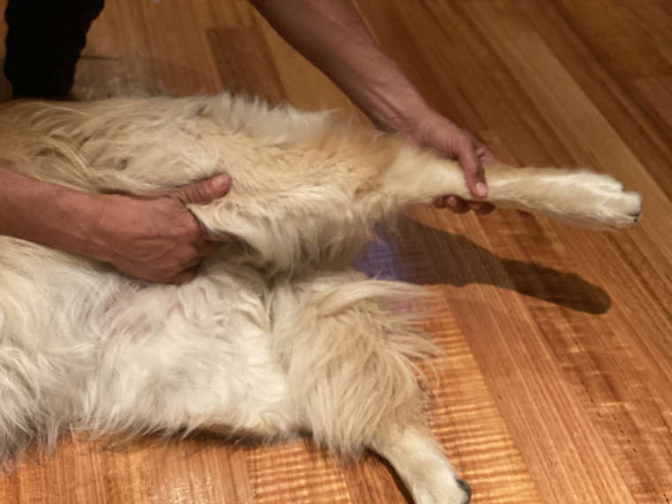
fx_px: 1009
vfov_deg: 28.0
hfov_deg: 36.8
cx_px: 336
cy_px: 252
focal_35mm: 52
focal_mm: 6
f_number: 2
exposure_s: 1/33
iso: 400
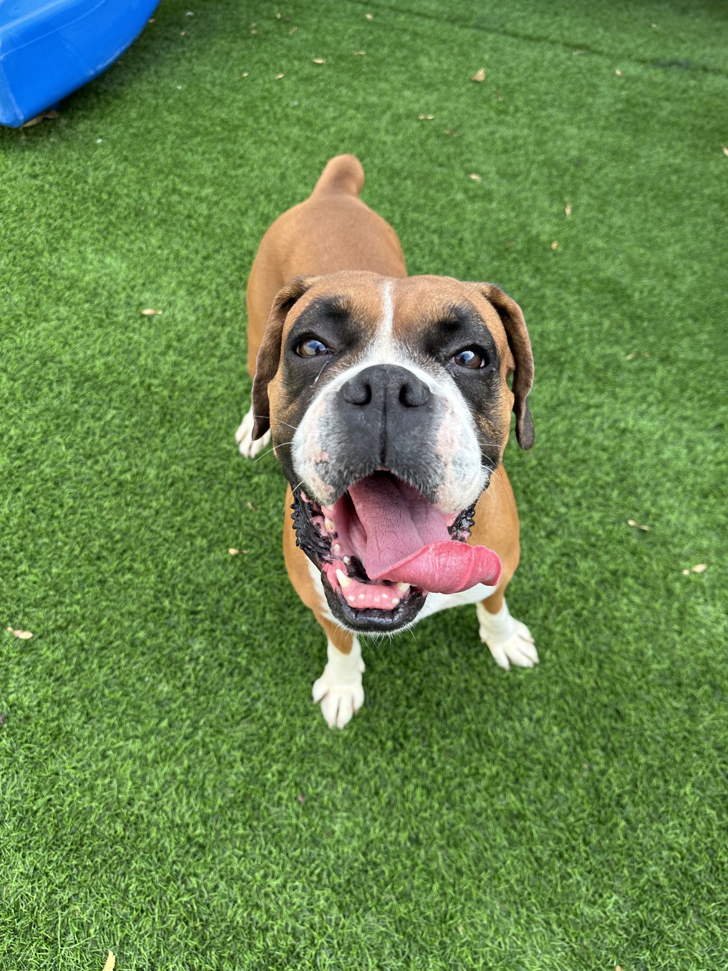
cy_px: 486
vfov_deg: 71.6
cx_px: 364
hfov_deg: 56.8
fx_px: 673
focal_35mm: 24
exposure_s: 1/489
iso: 80
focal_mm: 6.86
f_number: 1.78
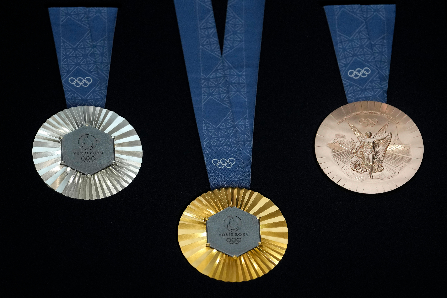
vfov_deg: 5.6
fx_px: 3054
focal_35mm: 246
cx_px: 224
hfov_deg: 8.4
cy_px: 149
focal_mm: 164
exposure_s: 1/2000
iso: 2000
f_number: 4.5
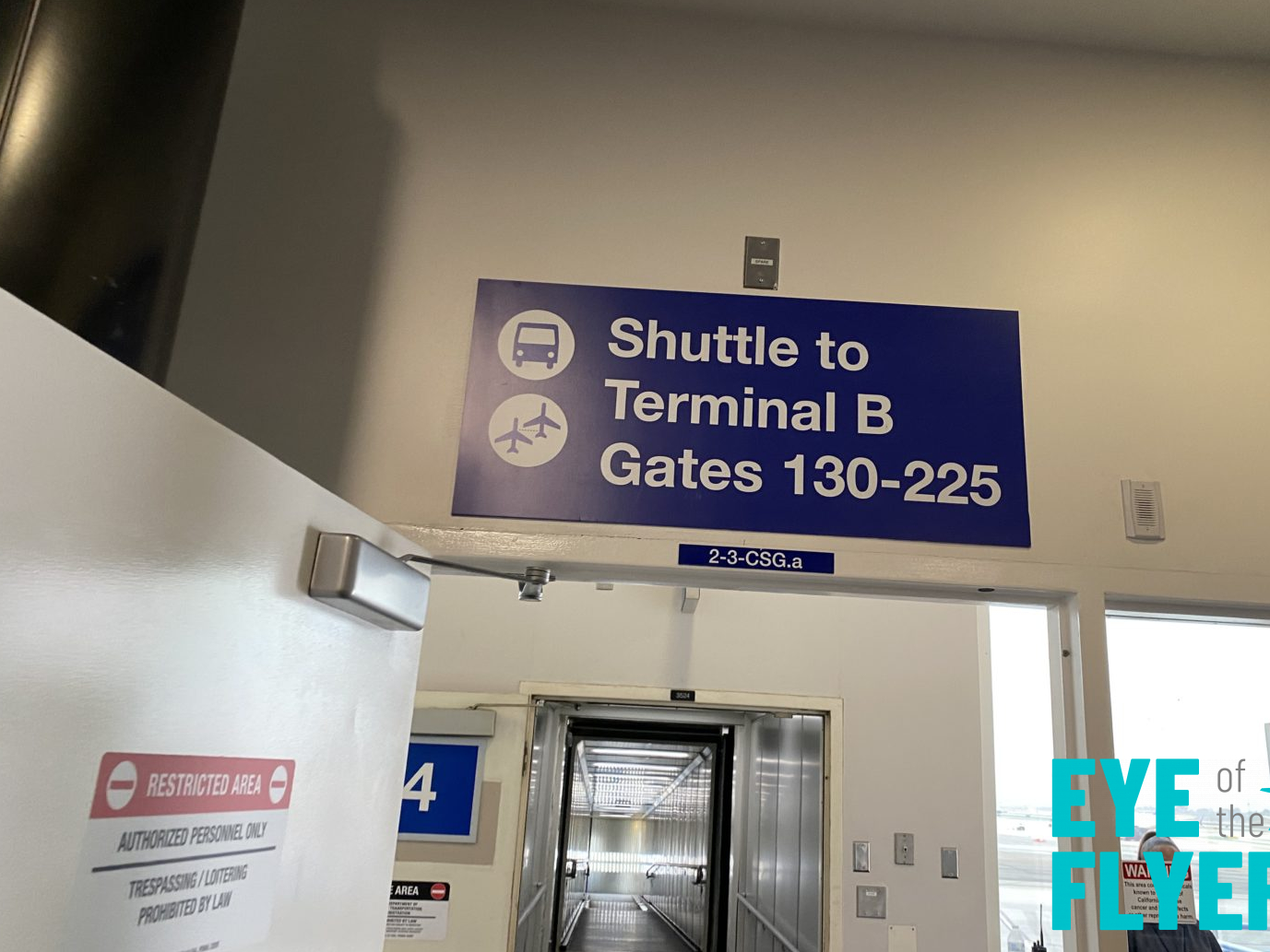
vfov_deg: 48.2
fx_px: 1064
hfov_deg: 61.5
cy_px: 452
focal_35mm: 29
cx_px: 696
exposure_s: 1/75
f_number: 1.8
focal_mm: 4.25
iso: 125
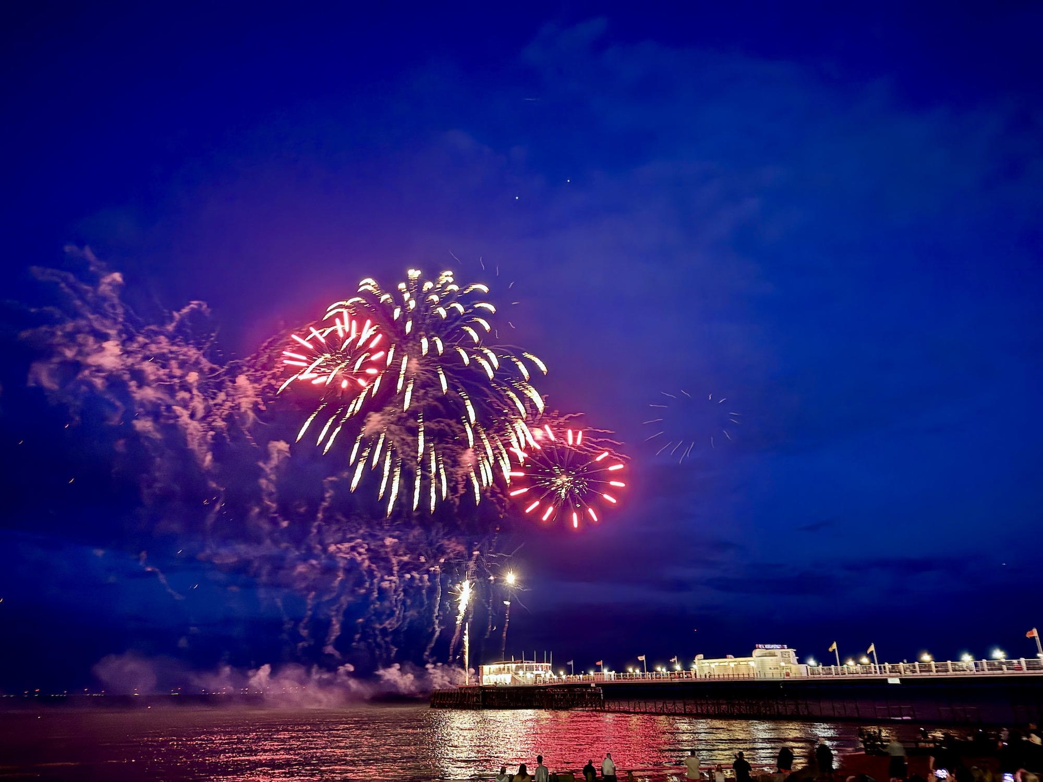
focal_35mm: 24
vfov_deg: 56.8
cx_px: 522
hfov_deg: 71.6
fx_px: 723
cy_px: 391
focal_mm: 6.76
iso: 2000
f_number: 1.78
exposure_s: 1/5
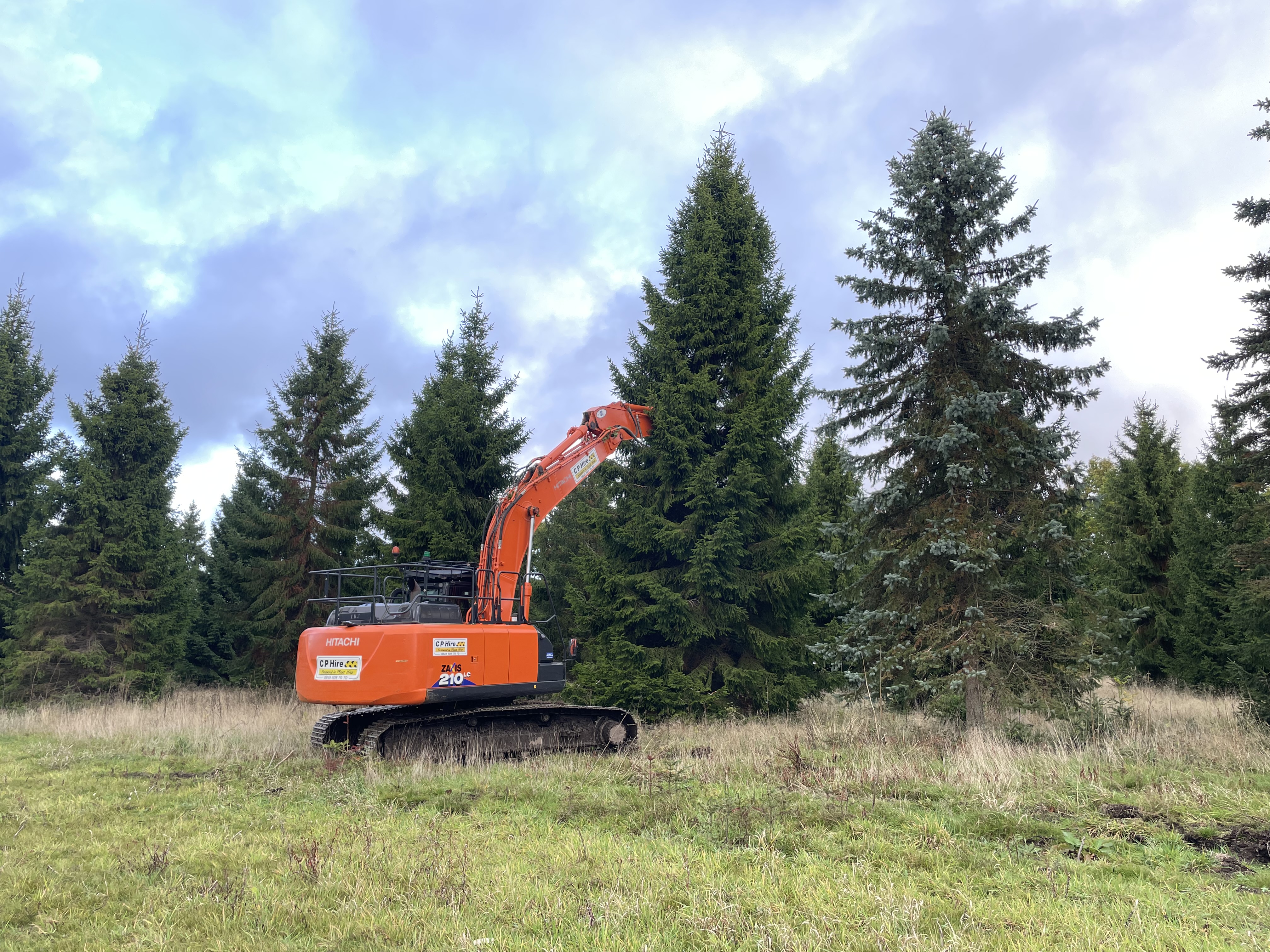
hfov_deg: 67.3
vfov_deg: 53.1
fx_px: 954
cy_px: 476
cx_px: 635
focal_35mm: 26
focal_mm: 4.2
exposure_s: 1/123
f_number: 1.6
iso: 32
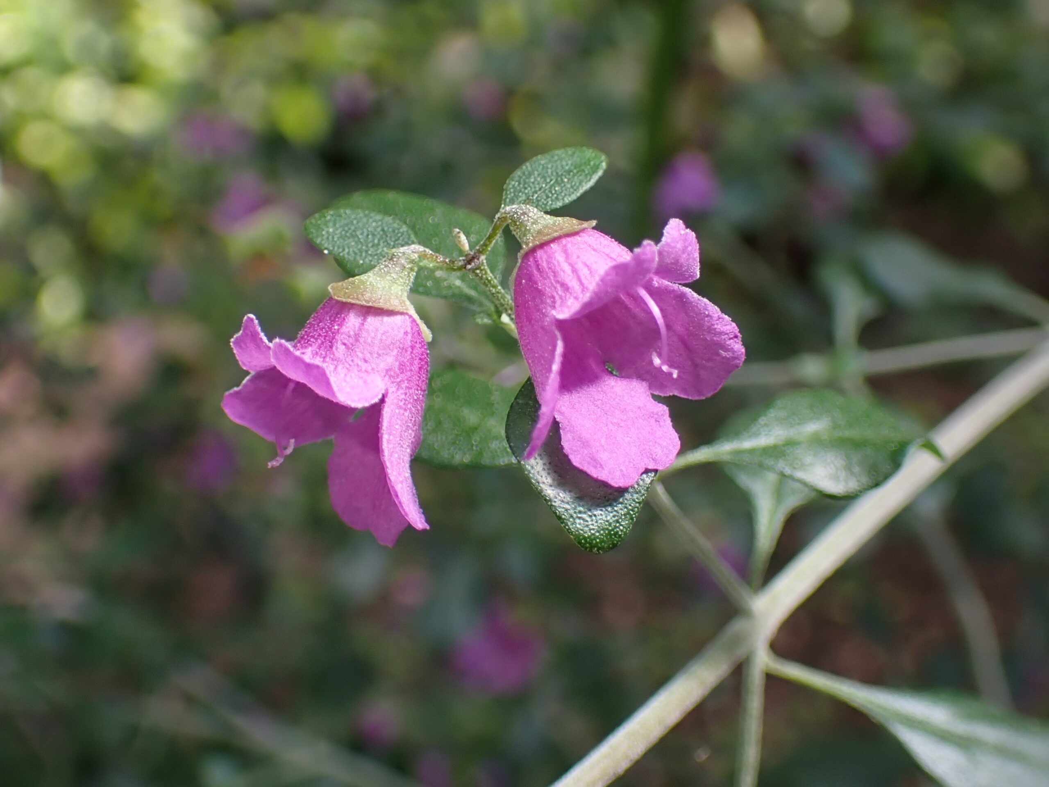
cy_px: 394
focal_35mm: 38
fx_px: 1152
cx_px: 524
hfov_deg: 49.0
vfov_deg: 37.7
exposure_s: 1/160
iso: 125
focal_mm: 6.83
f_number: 2.7
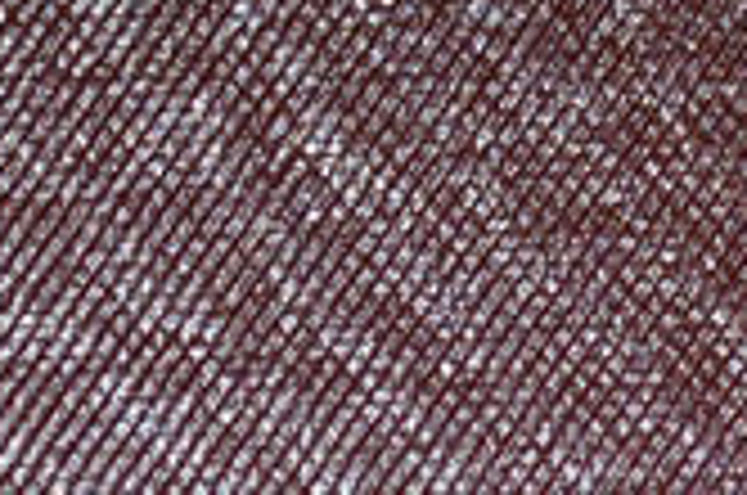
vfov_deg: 2.7
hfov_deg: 4.1
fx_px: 10355
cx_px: 585
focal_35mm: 500
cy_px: -909
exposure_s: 1/60
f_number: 8
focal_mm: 46
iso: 100
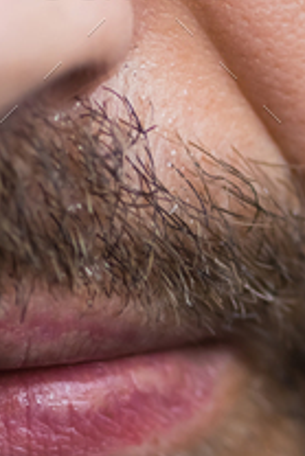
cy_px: -35
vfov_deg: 4.6
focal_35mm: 446
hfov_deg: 3.1
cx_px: 459
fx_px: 5658
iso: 250
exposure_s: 1/200
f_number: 3.2
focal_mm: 105
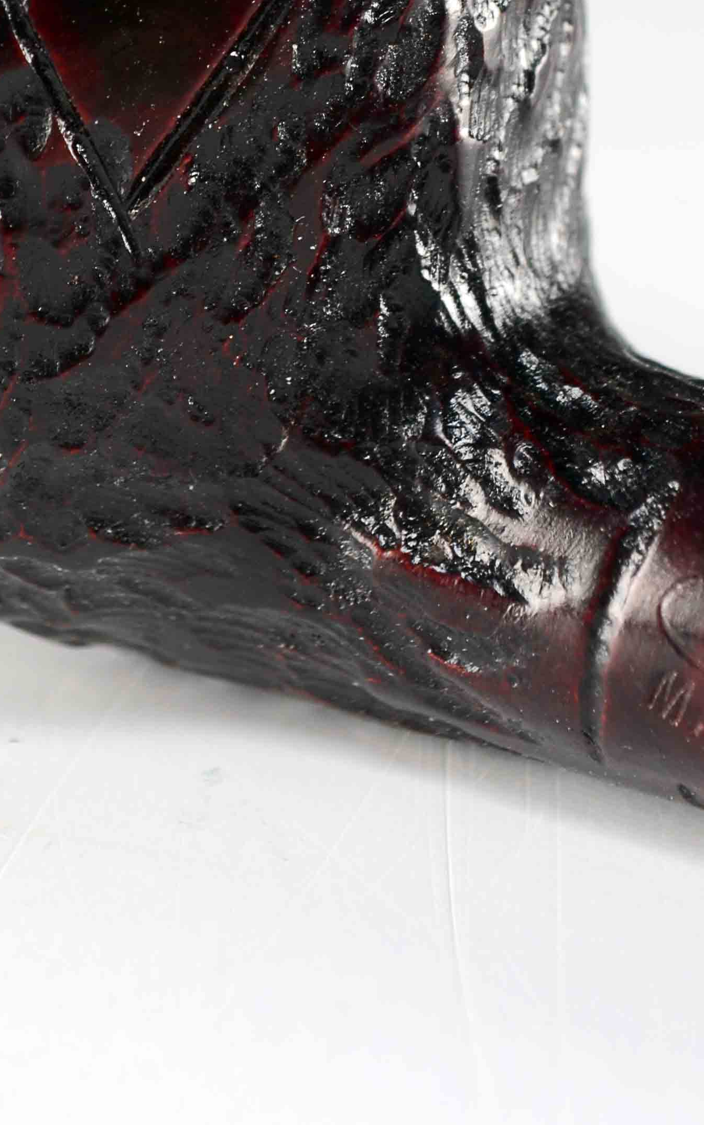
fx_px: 5586
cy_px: -118
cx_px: 146
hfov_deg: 7.2
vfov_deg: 11.3
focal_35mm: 182
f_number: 10
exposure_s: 1/80
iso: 100
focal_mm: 52
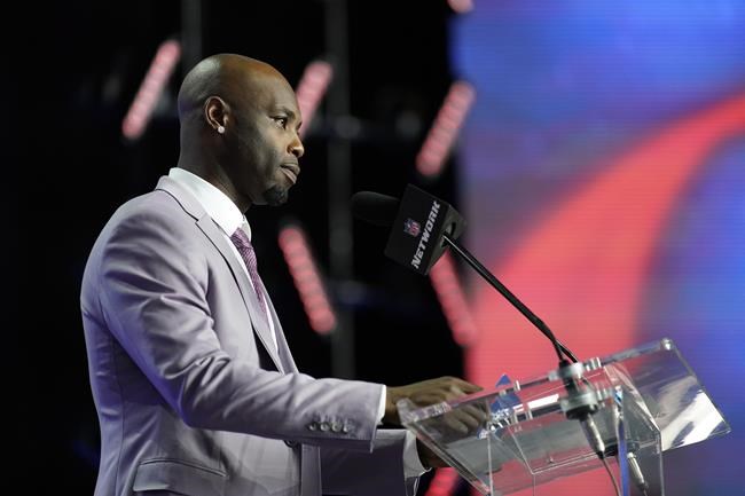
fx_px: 3476
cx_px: 372
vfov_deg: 8.2
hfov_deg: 12.2
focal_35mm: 168
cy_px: 248
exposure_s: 1/1600
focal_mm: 168
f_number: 2.8
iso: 2500
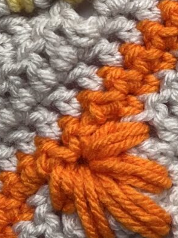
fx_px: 932
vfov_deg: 14.1
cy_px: -40
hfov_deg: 10.4
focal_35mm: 136
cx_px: 292
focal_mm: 5.1
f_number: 1.6
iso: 50
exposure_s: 1/120
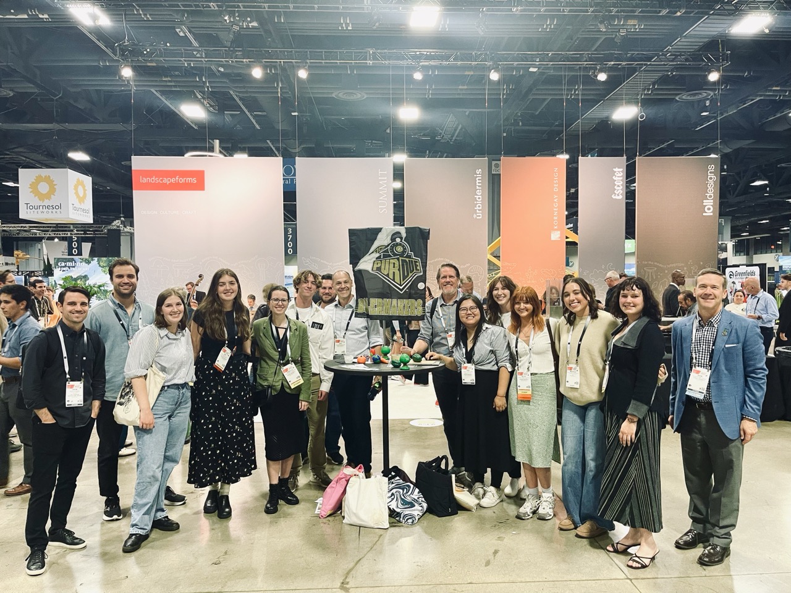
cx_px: 396
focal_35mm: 25
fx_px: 571
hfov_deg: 69.4
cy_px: 296
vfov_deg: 54.9
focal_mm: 5.1
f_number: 1.6
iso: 160
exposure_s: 1/60
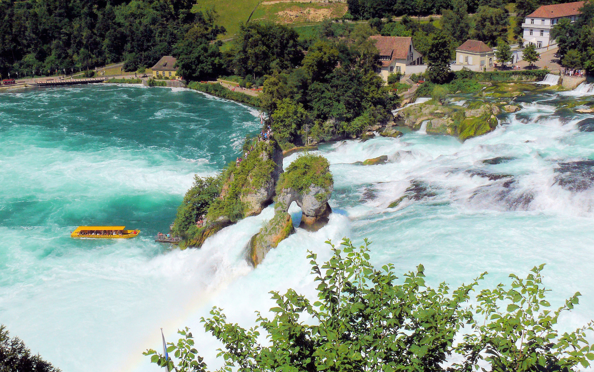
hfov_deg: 51.5
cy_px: 189
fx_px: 615
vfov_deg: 33.6
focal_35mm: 38
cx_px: 294
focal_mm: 7.4
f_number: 8
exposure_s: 1/640
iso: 100
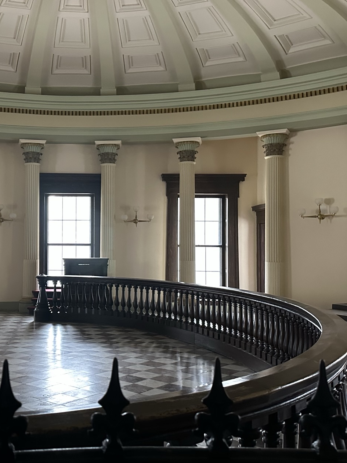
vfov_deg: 47.9
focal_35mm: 39
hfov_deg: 35.8
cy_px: 229
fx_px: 521
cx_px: 78
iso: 800
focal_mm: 6.86
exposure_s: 1/40
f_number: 1.78
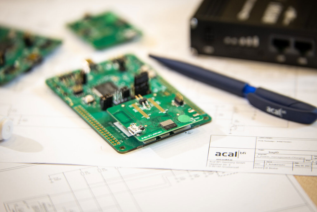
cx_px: 158
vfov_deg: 9.1
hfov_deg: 13.7
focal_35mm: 150
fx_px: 1321
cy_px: 106
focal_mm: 150
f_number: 3.2
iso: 640
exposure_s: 1/250
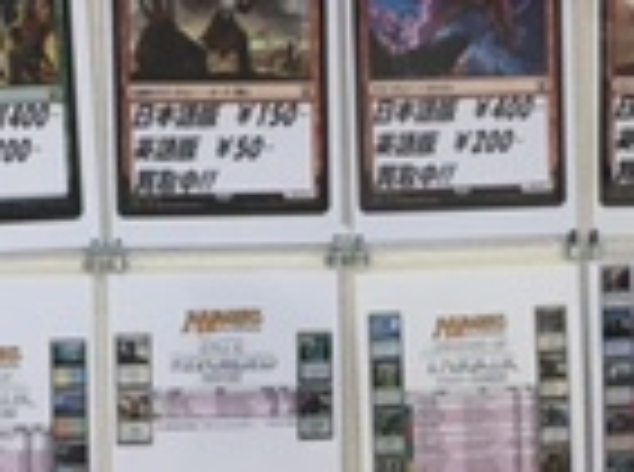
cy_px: 526
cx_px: 108
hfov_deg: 14.9
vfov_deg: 11.0
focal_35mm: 132
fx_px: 2411
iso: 25
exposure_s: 1/30
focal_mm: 4.15
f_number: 2.2
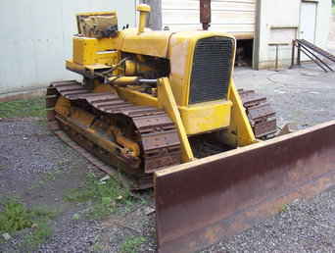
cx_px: 168
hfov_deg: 43.8
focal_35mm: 43
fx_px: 417
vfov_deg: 33.7
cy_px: 126
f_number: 2.73
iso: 100
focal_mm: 5.77
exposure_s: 1/166
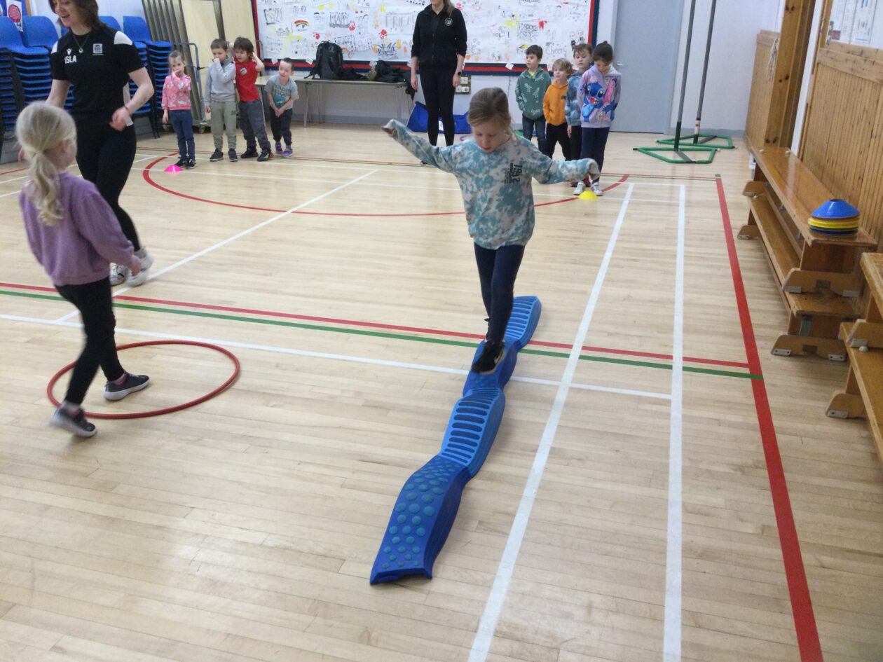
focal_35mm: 31
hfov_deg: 58.4
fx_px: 791
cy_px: 331
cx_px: 442
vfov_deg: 45.4
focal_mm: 3.3
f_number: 2.4
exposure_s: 1/33
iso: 100
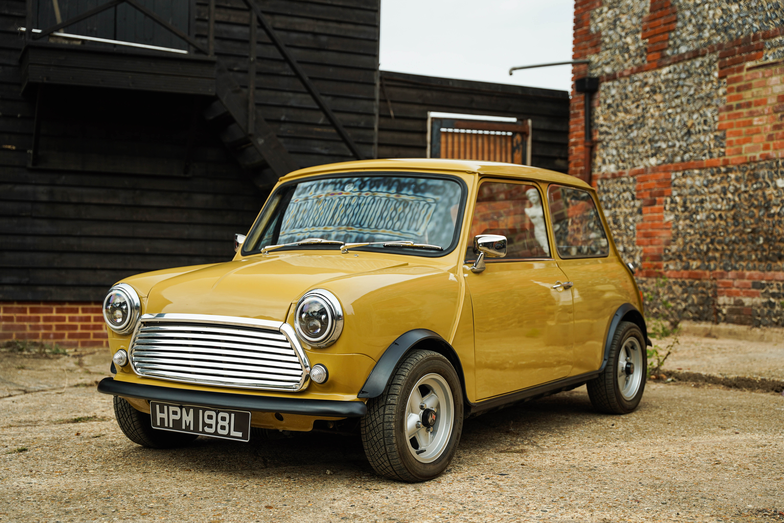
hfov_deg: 40.6
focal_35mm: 49
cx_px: 392
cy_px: 262
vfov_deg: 27.7
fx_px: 1060
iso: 125
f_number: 3.2
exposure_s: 1/640
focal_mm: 48.7
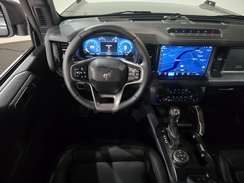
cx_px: 122
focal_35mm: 23
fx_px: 162
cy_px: 92
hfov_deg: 73.9
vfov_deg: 58.9
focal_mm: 6.3
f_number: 1.7
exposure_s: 1/60
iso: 1000
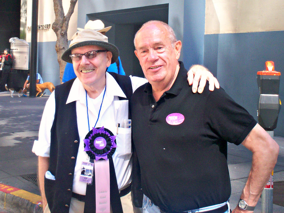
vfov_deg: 39.7
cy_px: 106
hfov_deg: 51.4
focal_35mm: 36
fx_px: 295
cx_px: 142
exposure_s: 1/77.6
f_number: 4.5
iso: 100
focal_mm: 6
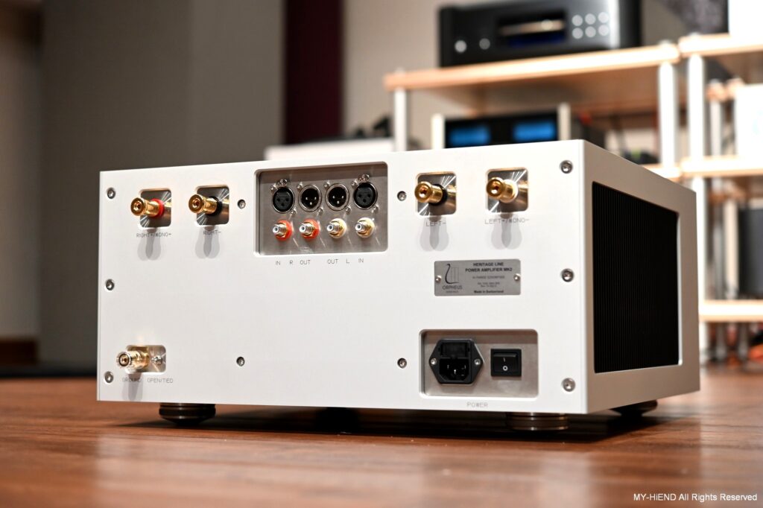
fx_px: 1271
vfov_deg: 22.6
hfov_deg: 33.4
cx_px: 382
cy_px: 254
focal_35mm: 60
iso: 1800
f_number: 4
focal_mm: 60
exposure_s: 1/60
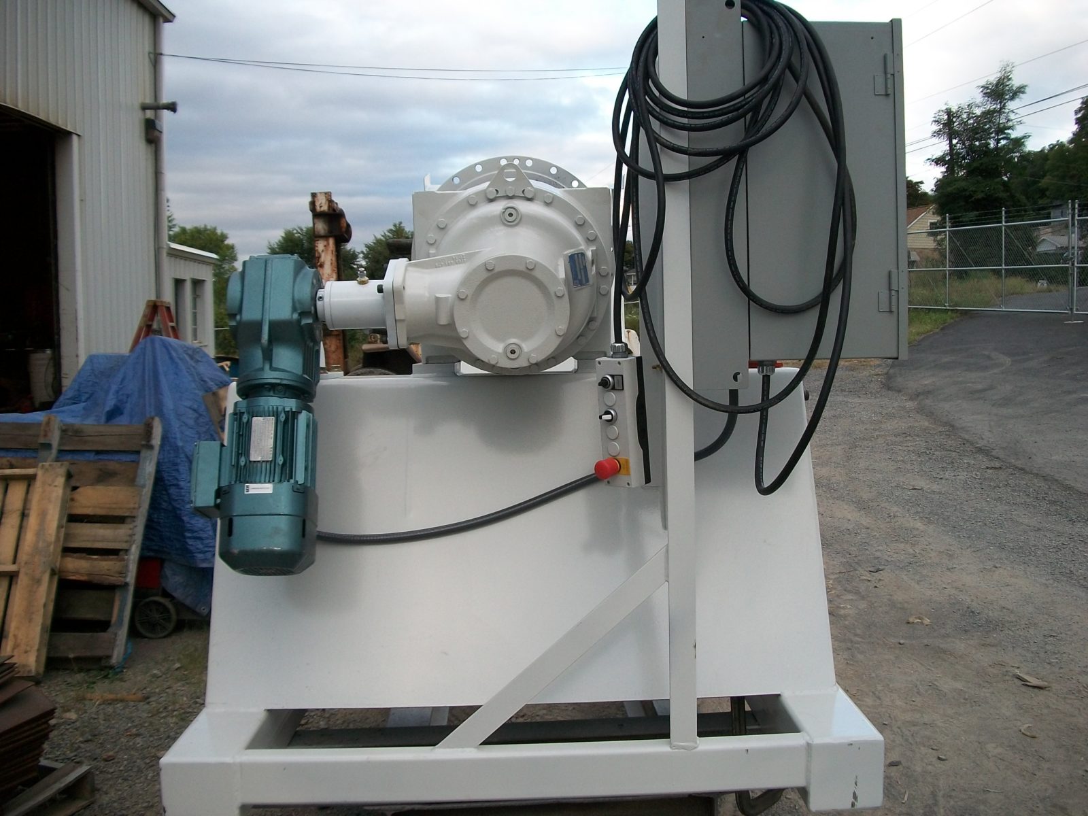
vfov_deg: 44.2
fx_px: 1006
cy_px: 408
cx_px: 544
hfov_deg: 56.8
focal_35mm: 32
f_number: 2.9
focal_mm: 5.7
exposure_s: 1/250
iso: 80
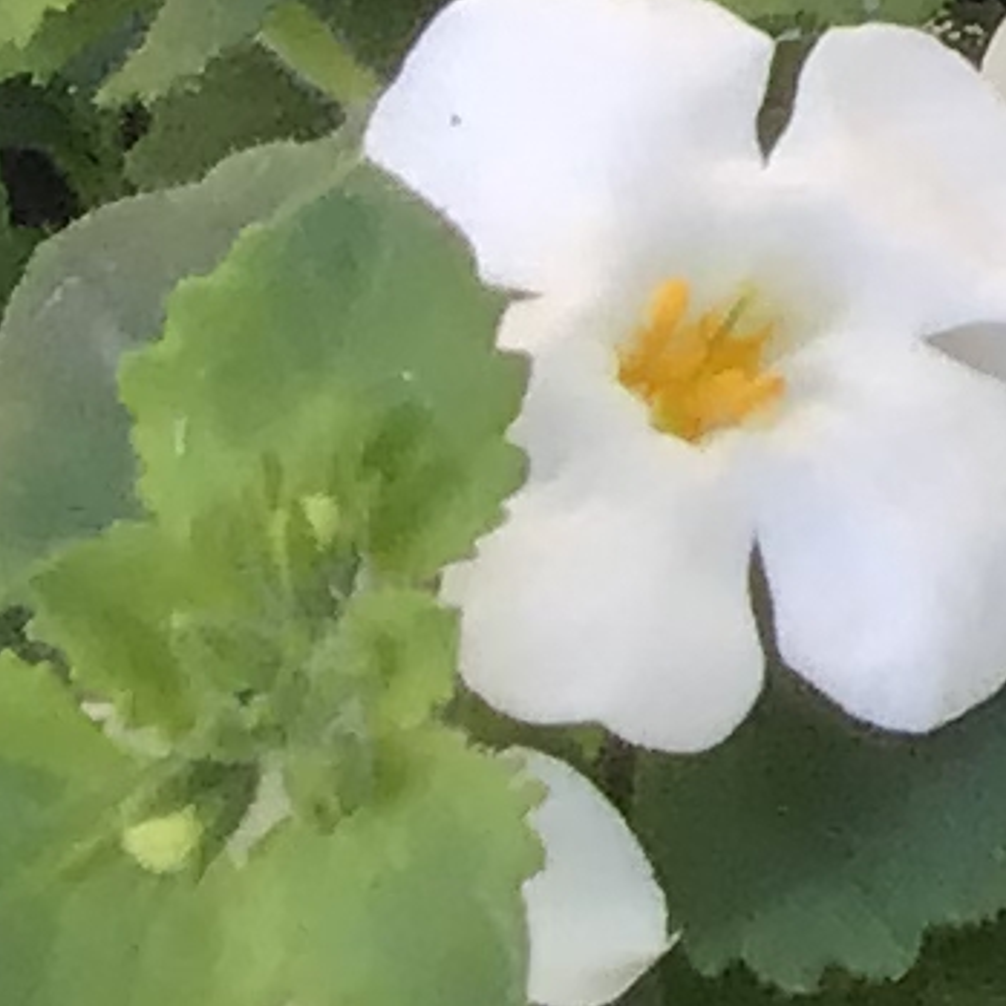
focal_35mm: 256
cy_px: -1755
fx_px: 8417
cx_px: 3433
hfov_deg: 6.1
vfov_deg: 6.4
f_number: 2.4
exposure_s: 1/109
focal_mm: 3.3
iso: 25
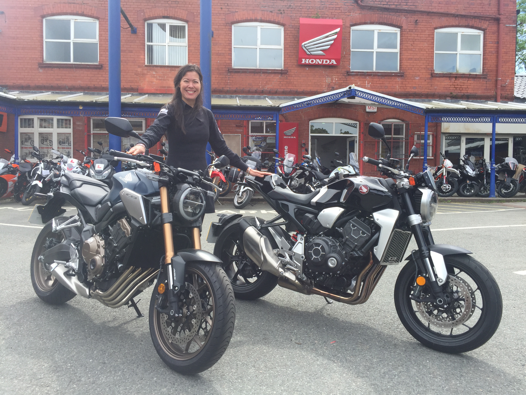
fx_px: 441
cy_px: 198
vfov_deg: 48.2
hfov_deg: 61.7
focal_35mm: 29
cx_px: 263
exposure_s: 1/732
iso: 32
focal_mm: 4.15
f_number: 2.2
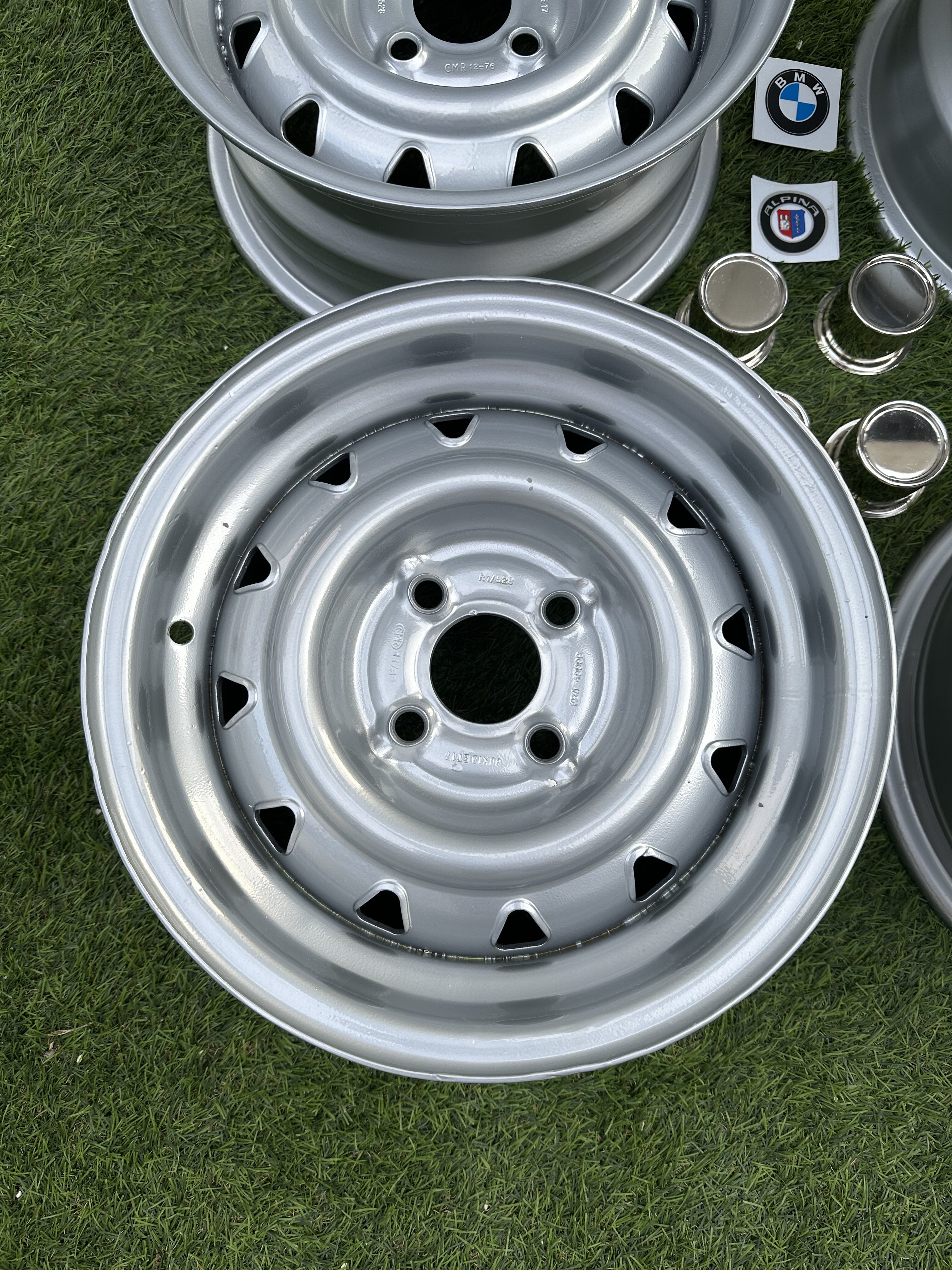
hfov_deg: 56.8
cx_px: 476
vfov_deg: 71.6
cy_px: 635
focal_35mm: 24
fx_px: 880
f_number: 1.78
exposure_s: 1/143
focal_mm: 6.86
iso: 64
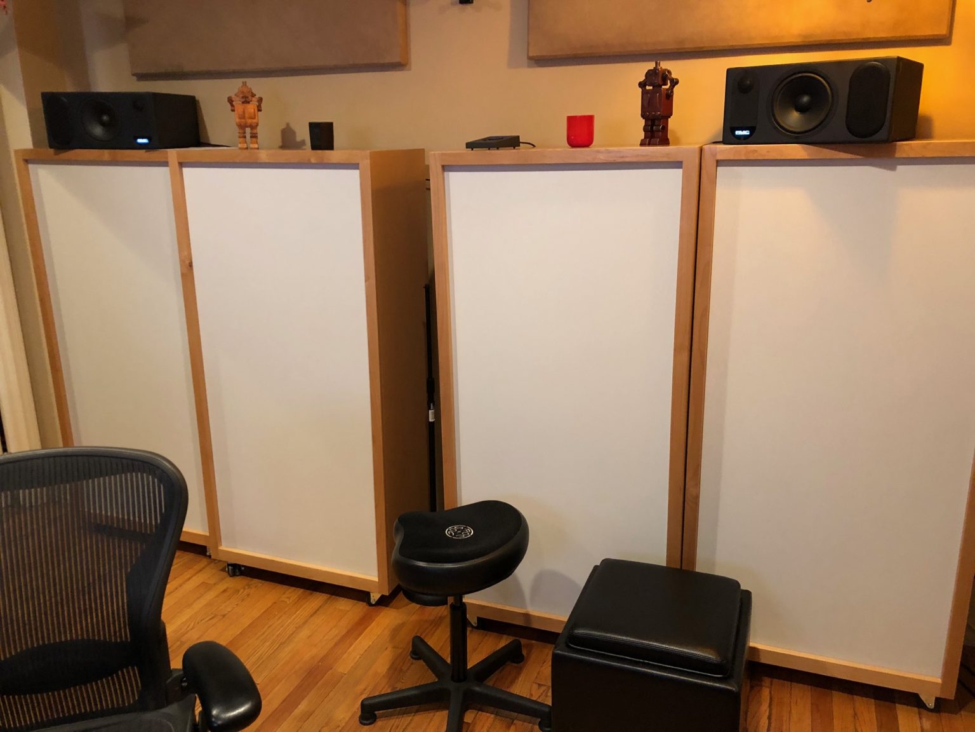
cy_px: 366
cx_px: 488
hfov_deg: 63.4
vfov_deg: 49.7
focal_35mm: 28
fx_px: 789
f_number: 1.8
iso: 100
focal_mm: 3.99
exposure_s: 1/9
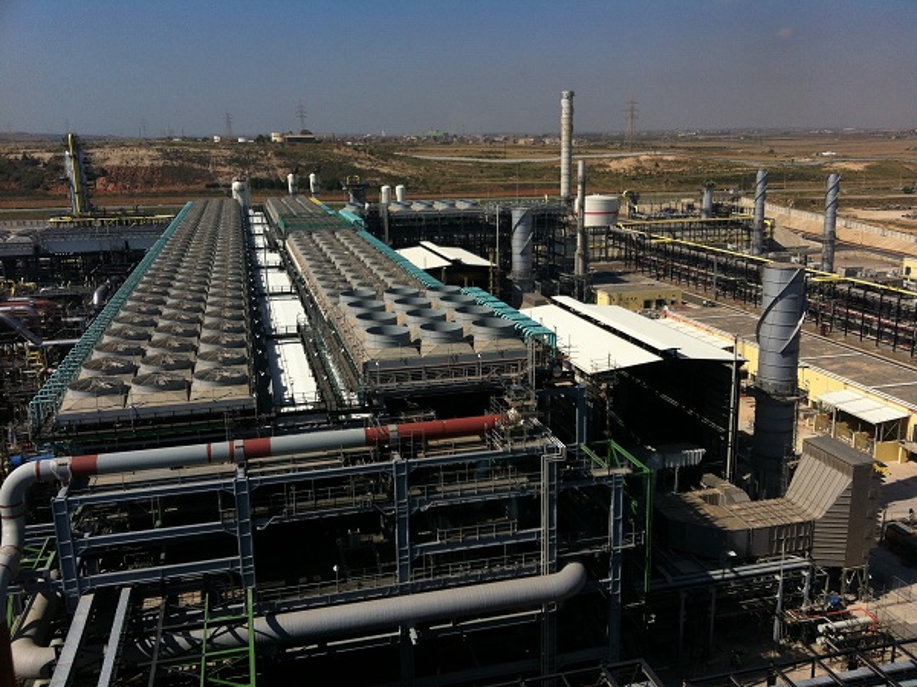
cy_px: 344
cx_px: 458
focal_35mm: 35
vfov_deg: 40.7
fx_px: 927
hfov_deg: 52.6
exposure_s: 1/2305
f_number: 2.8
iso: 80
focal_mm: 3.85
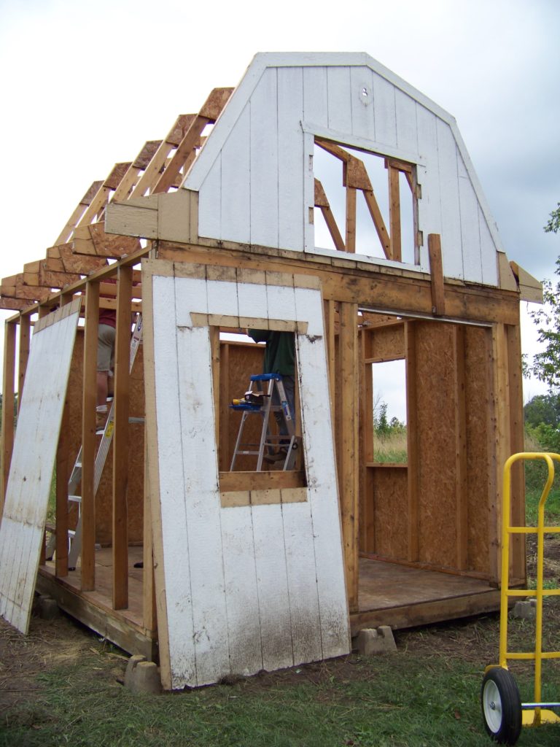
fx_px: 777
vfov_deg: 51.4
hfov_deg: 39.7
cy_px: 374
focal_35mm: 36
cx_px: 280
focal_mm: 5.85
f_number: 2.8
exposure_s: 1/500
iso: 66
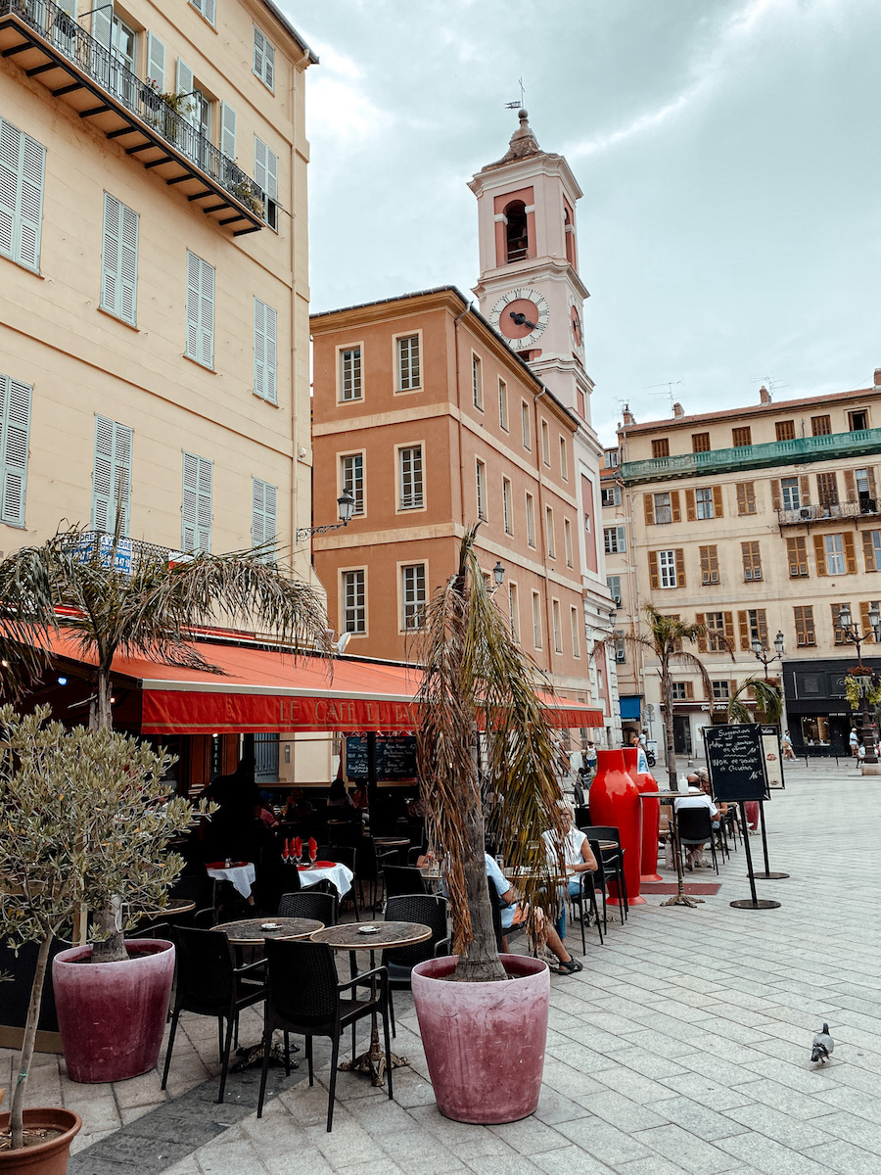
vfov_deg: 67.3
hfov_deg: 53.1
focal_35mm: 26
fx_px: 882
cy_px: 588
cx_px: 440
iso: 32
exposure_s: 1/750
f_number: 1.8
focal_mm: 4.25
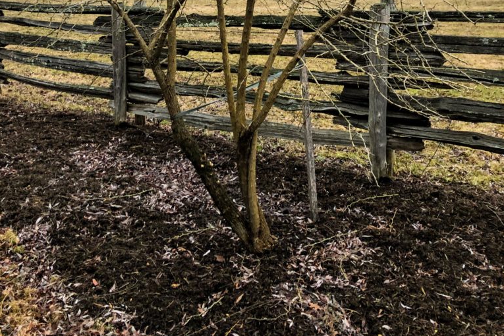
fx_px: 546
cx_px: 252
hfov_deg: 49.6
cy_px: 6
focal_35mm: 39
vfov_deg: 31.8
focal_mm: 3.99
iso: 32
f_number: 1.8
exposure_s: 1/30
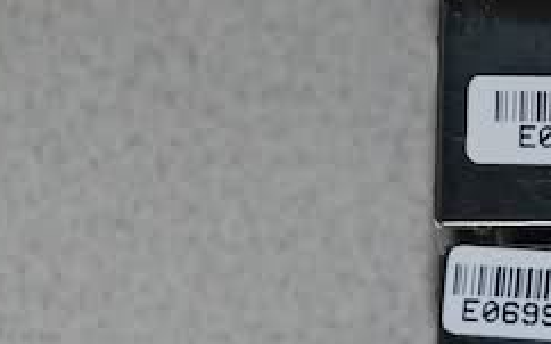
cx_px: 745
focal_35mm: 570
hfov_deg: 3.7
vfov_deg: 2.3
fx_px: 8555
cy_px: 234
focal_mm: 90
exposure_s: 1/125
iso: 200
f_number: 5.6
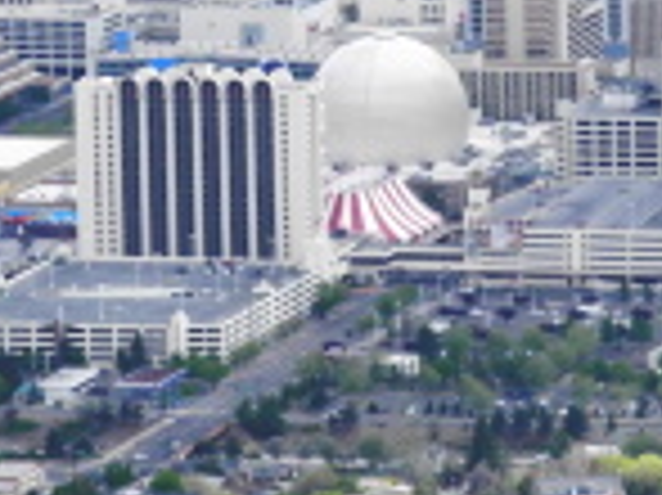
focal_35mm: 459
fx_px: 8771
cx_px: 288
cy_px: 83
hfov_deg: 4.3
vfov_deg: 3.2
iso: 100
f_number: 5
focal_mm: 28.9
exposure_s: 1/546
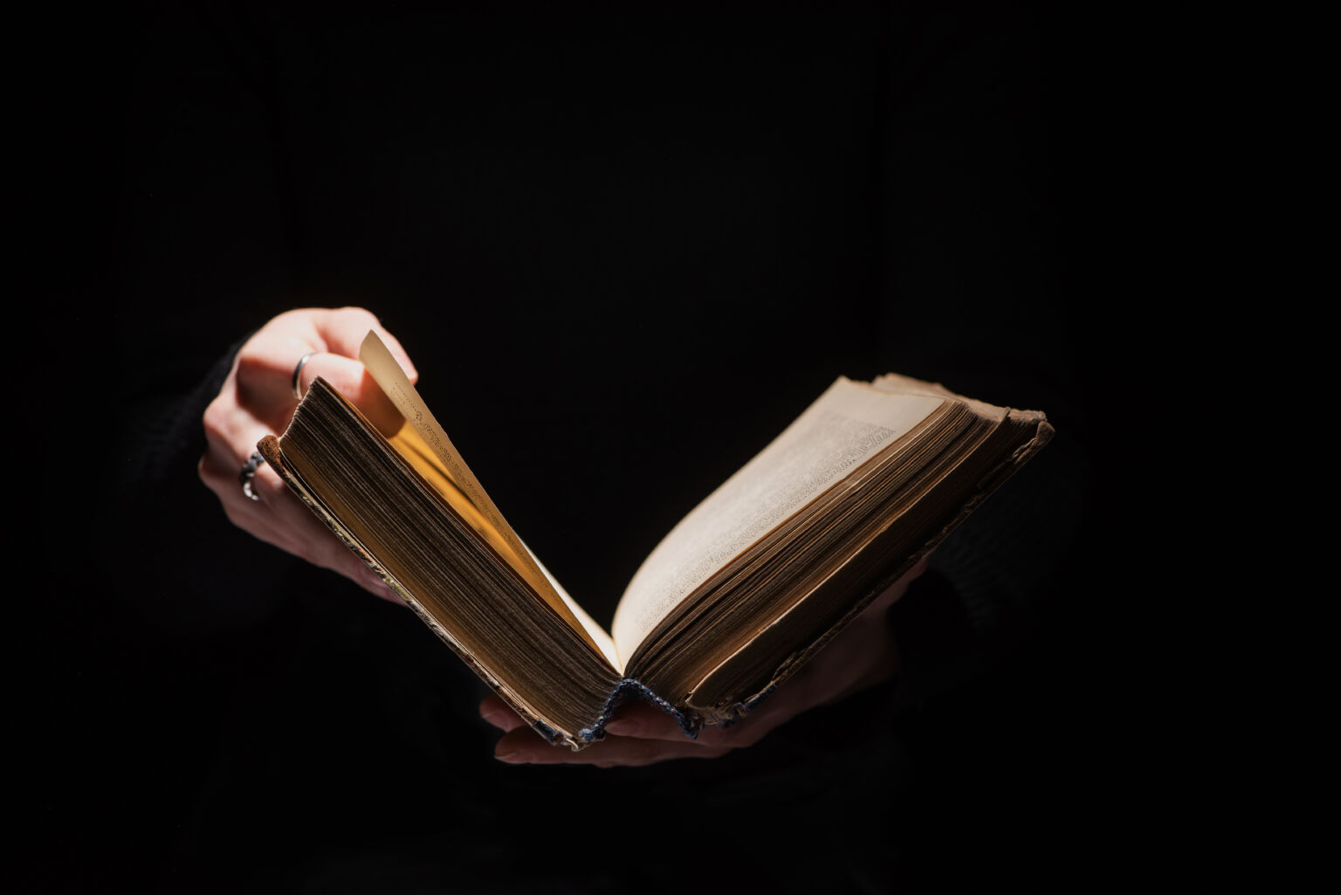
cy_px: 448
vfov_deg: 13.0
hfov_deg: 19.5
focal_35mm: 105
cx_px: 670
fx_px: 3912
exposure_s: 1/160
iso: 100
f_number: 9
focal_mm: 105
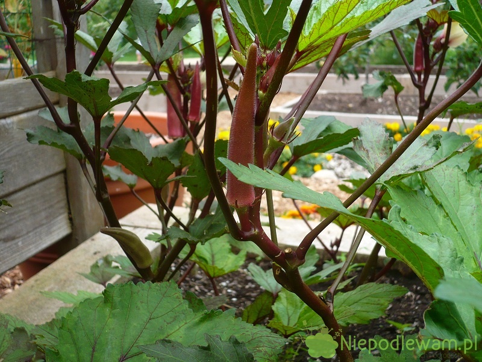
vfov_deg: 32.2
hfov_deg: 42.1
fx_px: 627
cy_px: 181
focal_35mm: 45
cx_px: 241
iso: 100
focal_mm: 7.5
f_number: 3.2
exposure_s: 1/250
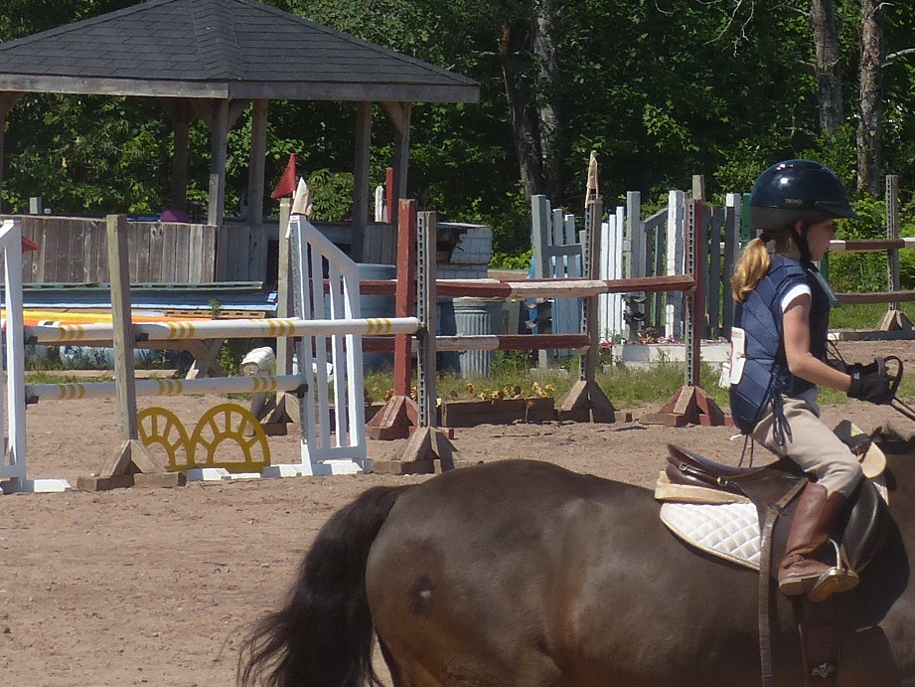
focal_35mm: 389
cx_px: 1092
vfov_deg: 3.8
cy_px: 321
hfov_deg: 5.1
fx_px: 10284
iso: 100
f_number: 4
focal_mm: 25.2
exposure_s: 1/1300
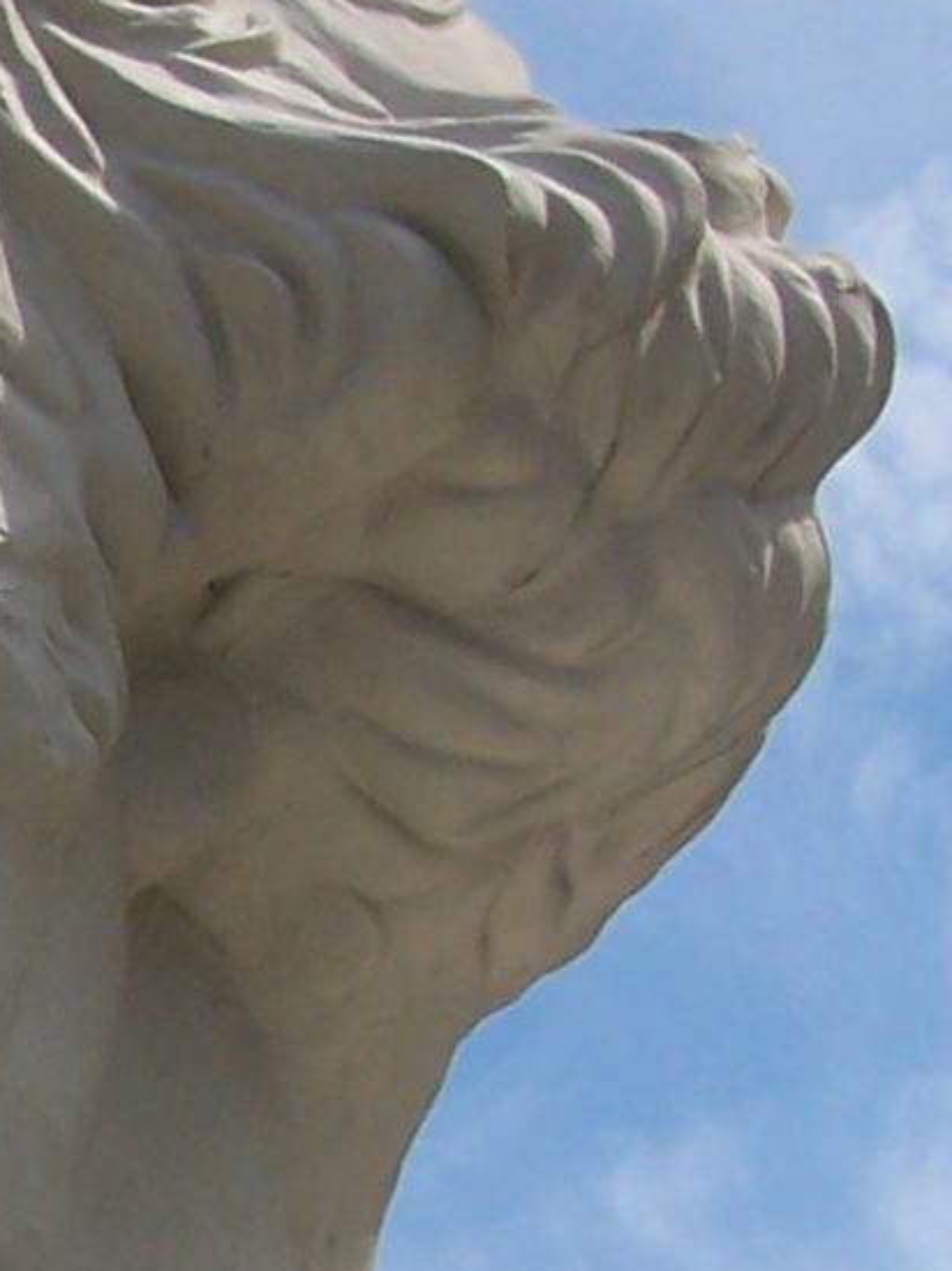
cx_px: -675
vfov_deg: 13.0
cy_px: 1414
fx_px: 5468
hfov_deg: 9.5
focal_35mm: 149
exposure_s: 1/500
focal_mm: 6.7
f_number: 5.6
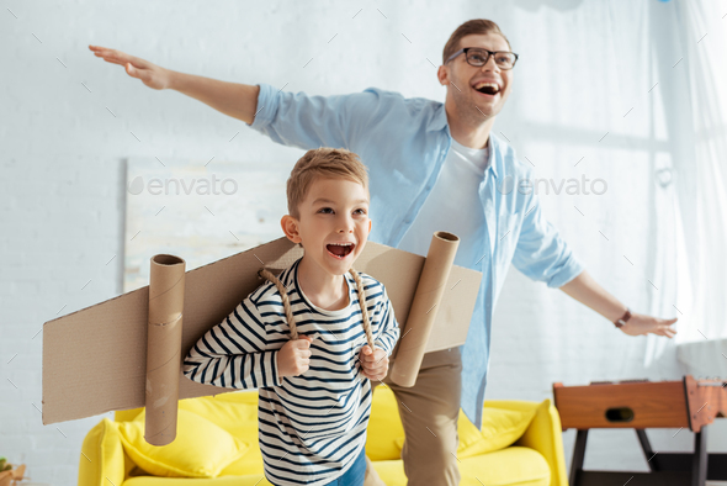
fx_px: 707
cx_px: 364
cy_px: 243
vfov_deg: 37.9
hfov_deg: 54.4
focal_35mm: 35
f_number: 3.2
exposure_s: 1/200
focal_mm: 35
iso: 100
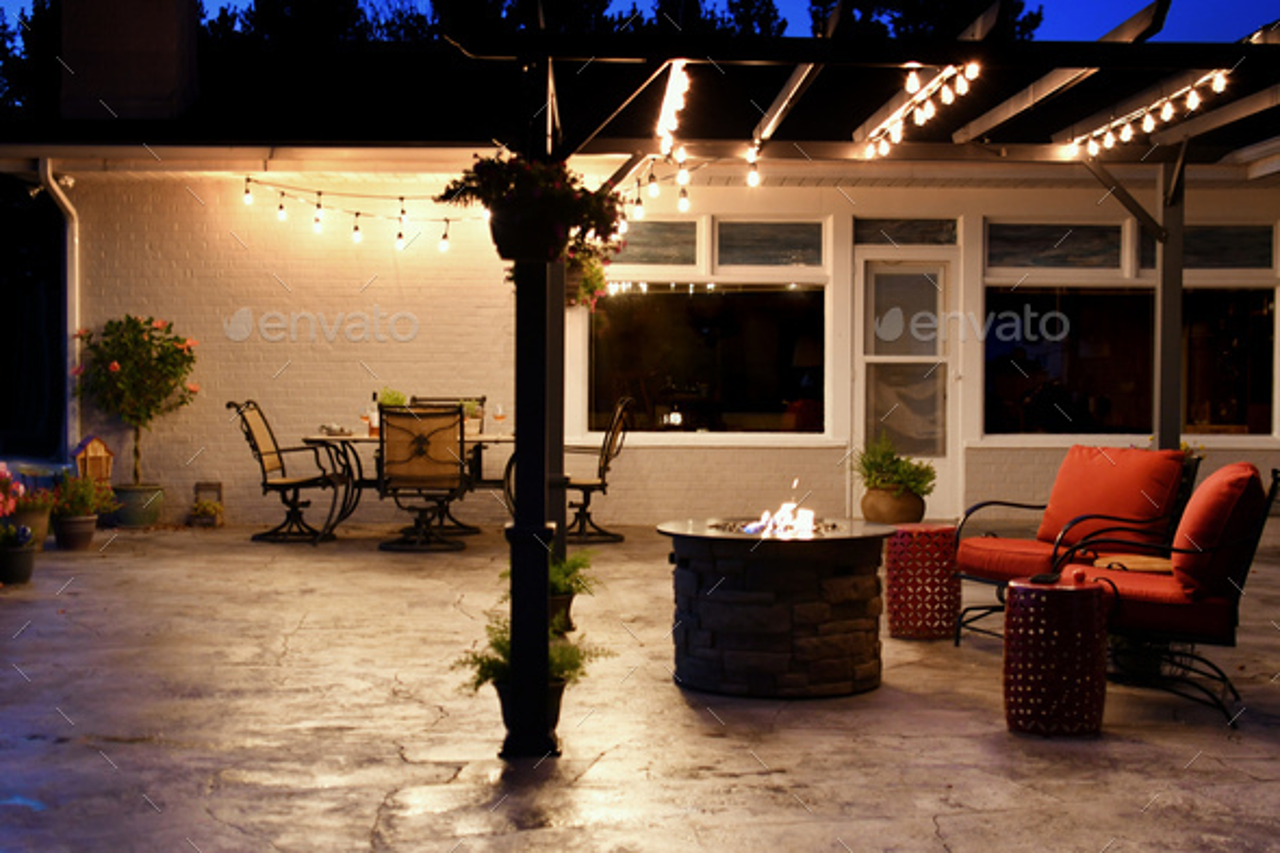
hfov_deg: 37.9
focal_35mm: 52
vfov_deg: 25.7
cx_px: 640
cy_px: 426
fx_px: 1866
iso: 1250
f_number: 2.5
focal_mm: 35
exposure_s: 1/25
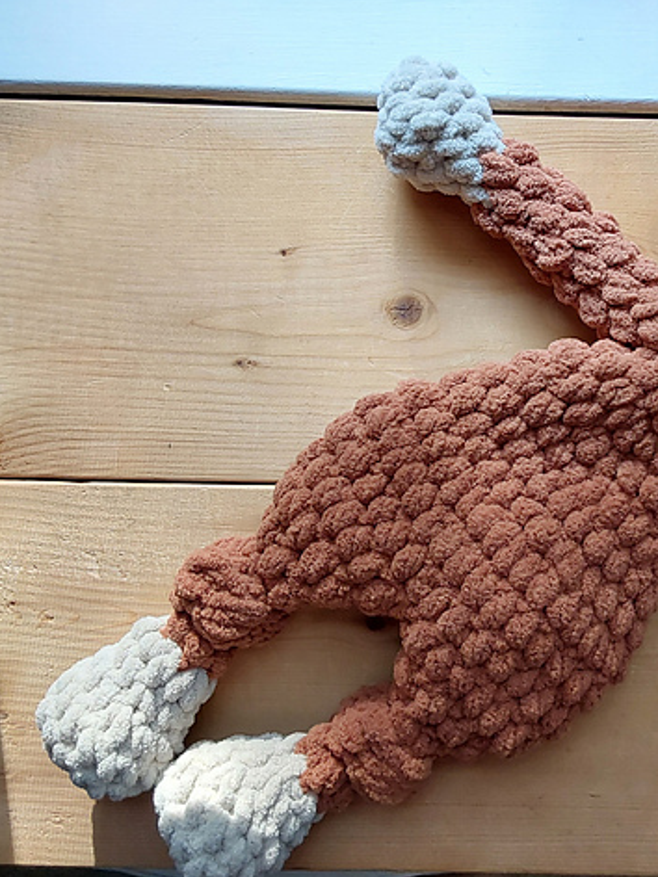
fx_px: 963
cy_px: 442
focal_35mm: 38
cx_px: 500
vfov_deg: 49.0
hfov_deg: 36.8
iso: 100
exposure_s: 1/60
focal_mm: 2.91
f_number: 1.9
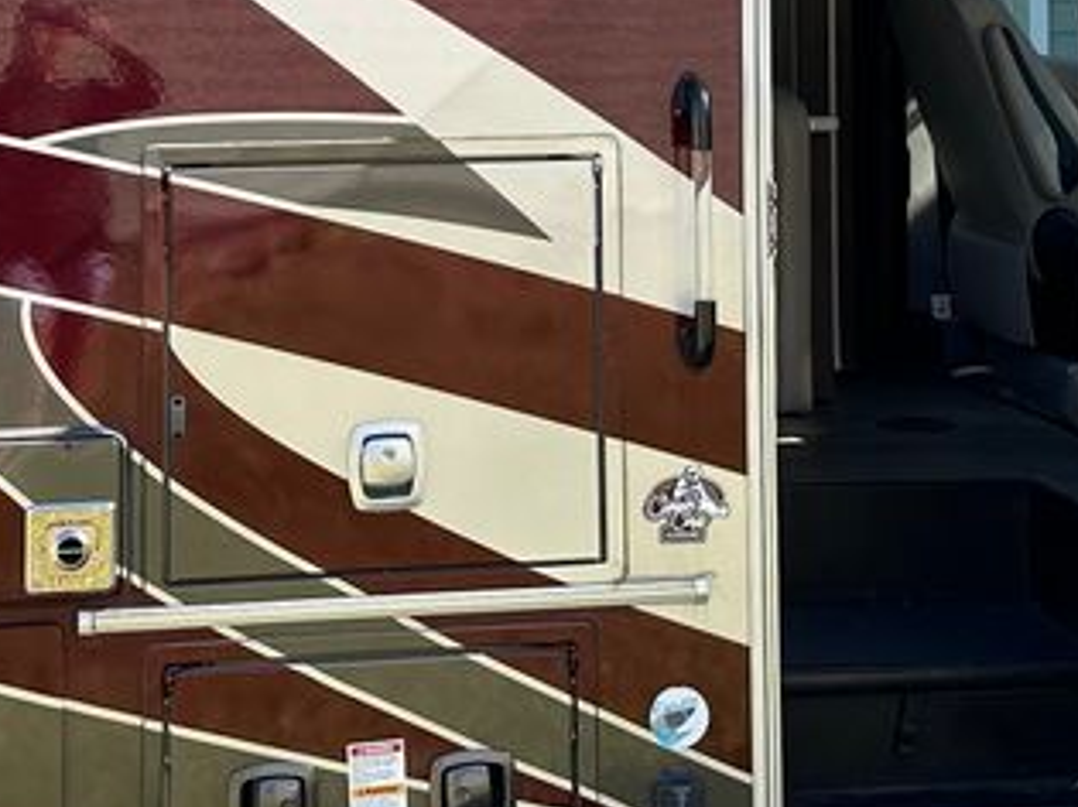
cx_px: 438
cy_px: -82
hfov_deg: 25.0
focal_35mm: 78
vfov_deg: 18.2
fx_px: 2428
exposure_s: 1/857
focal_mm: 6.86
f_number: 1.78
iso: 80
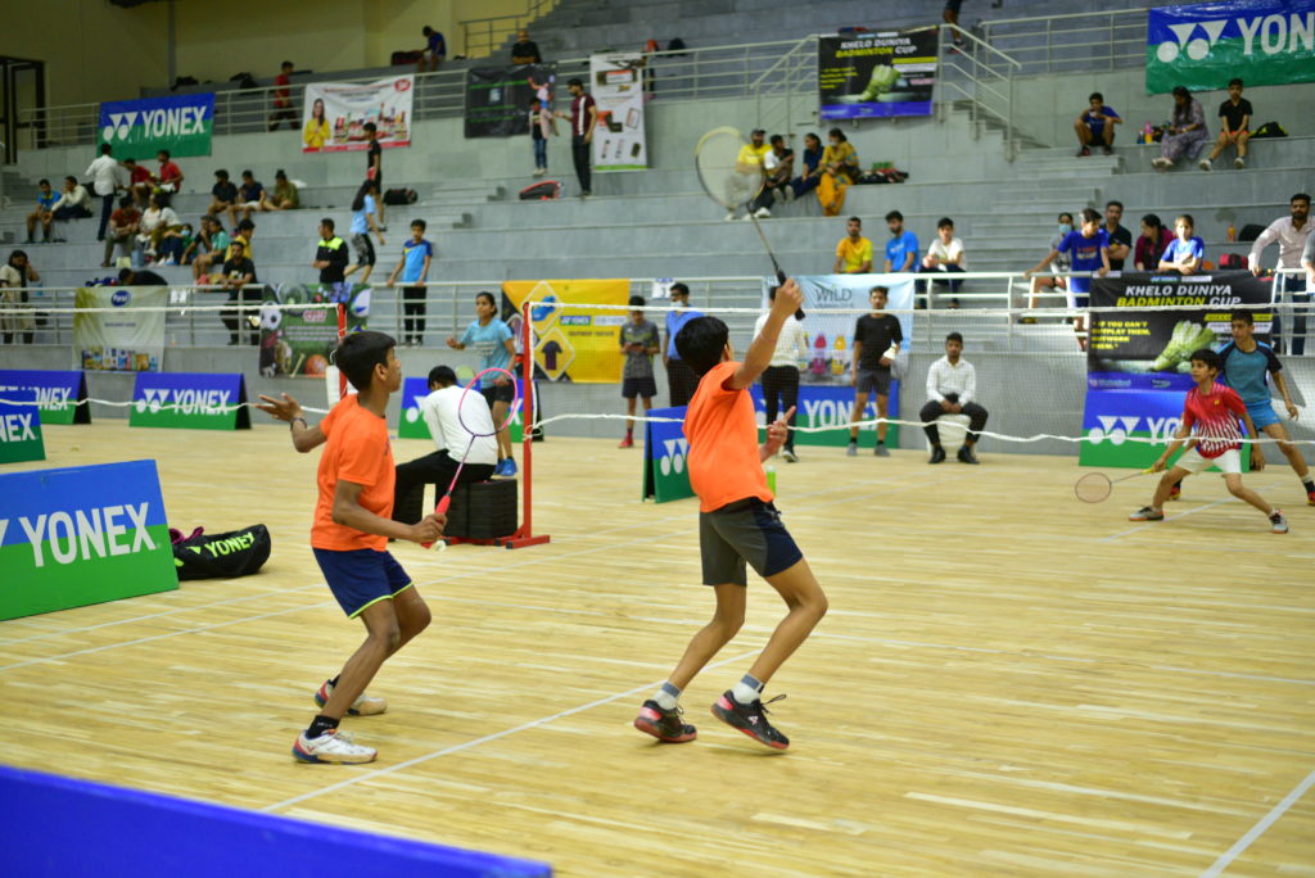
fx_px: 1827
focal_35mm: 50
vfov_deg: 27.0
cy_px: 439
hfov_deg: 39.6
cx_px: 658
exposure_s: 1/400
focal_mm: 50
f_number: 2
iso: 1250
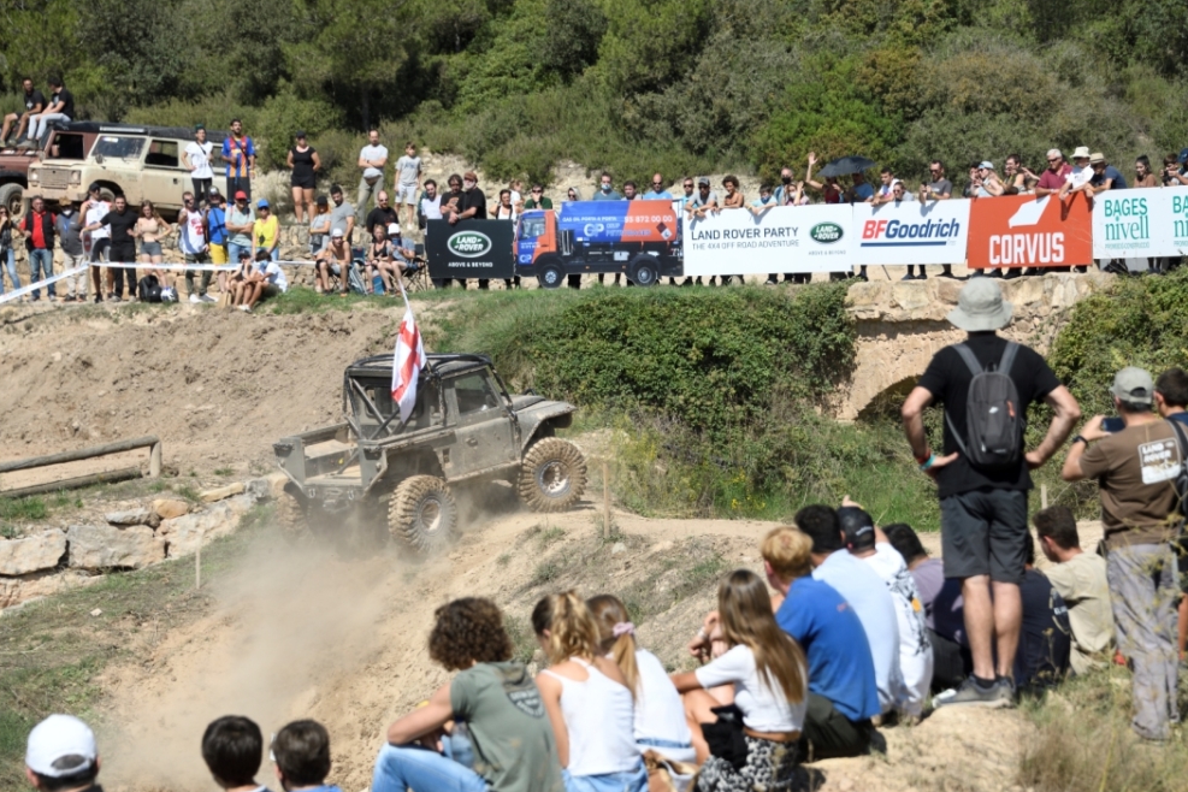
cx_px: 695
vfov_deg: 9.7
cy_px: 463
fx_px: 4653
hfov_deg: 14.5
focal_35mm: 141
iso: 250
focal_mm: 116
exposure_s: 1/1250
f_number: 6.3
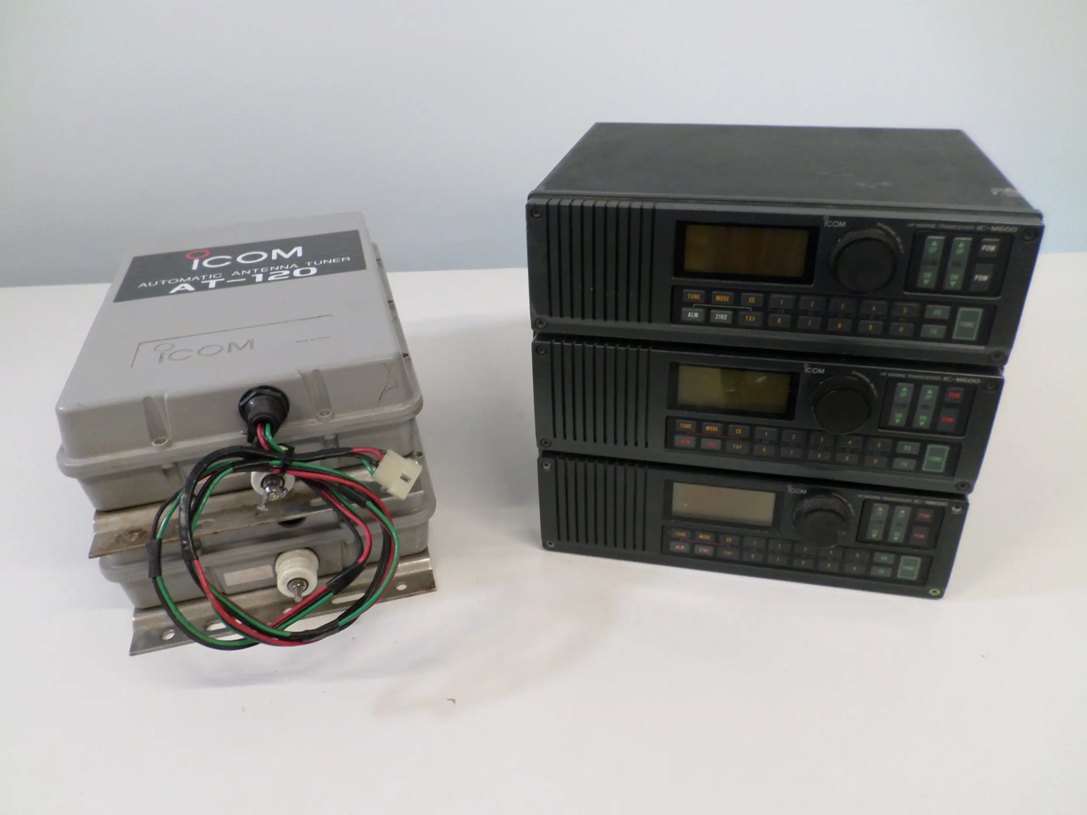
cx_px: 544
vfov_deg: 54.9
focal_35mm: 25
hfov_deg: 69.4
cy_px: 408
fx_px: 785
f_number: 2.5
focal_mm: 4.5
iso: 120
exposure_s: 1/30
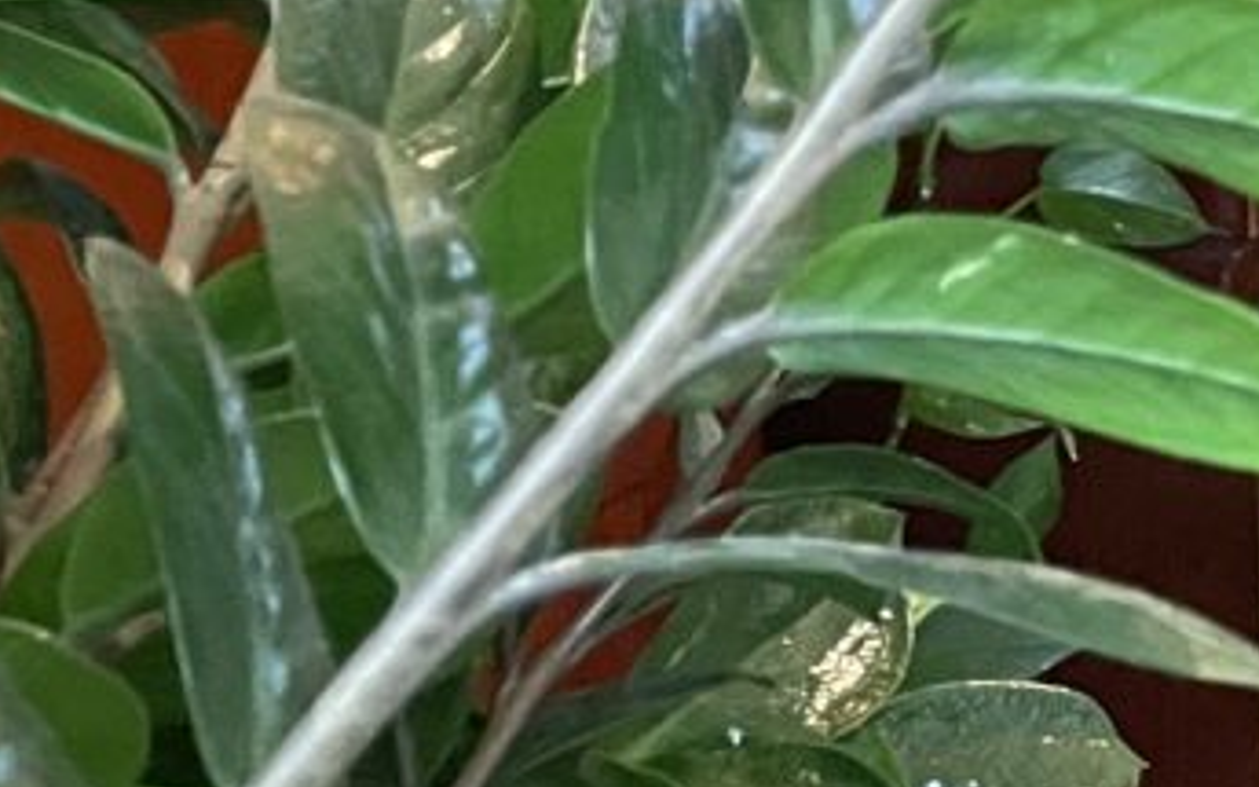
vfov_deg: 10.0
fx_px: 4220
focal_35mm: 123
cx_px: 2507
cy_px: -655
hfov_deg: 14.2
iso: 640
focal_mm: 4.2
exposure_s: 1/40
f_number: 1.6
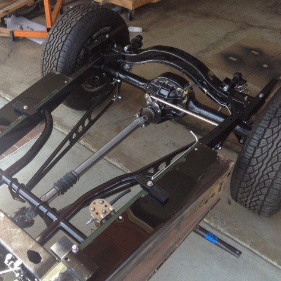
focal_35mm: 42
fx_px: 386
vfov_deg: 40.0
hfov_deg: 39.8
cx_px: 111
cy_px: 141
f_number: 2.4
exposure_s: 1/140
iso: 50
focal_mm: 4.28
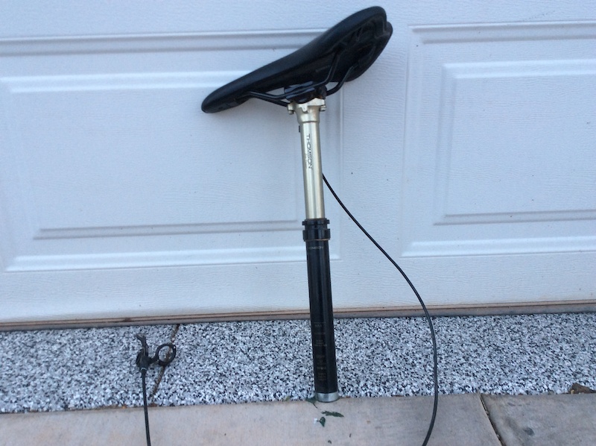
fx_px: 550
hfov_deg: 56.9
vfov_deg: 44.1
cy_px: 223
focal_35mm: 32
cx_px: 298
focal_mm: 3.3
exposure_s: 1/30
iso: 40
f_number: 2.4
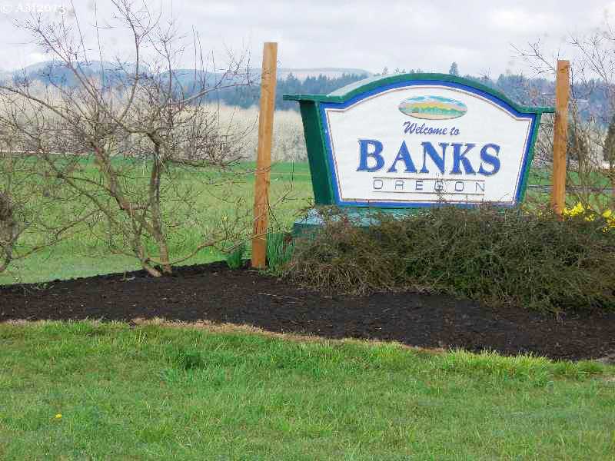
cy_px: 230
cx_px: 308
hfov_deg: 17.3
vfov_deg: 13.0
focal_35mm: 114
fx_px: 2025
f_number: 5.4
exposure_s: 1/200
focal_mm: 23.7
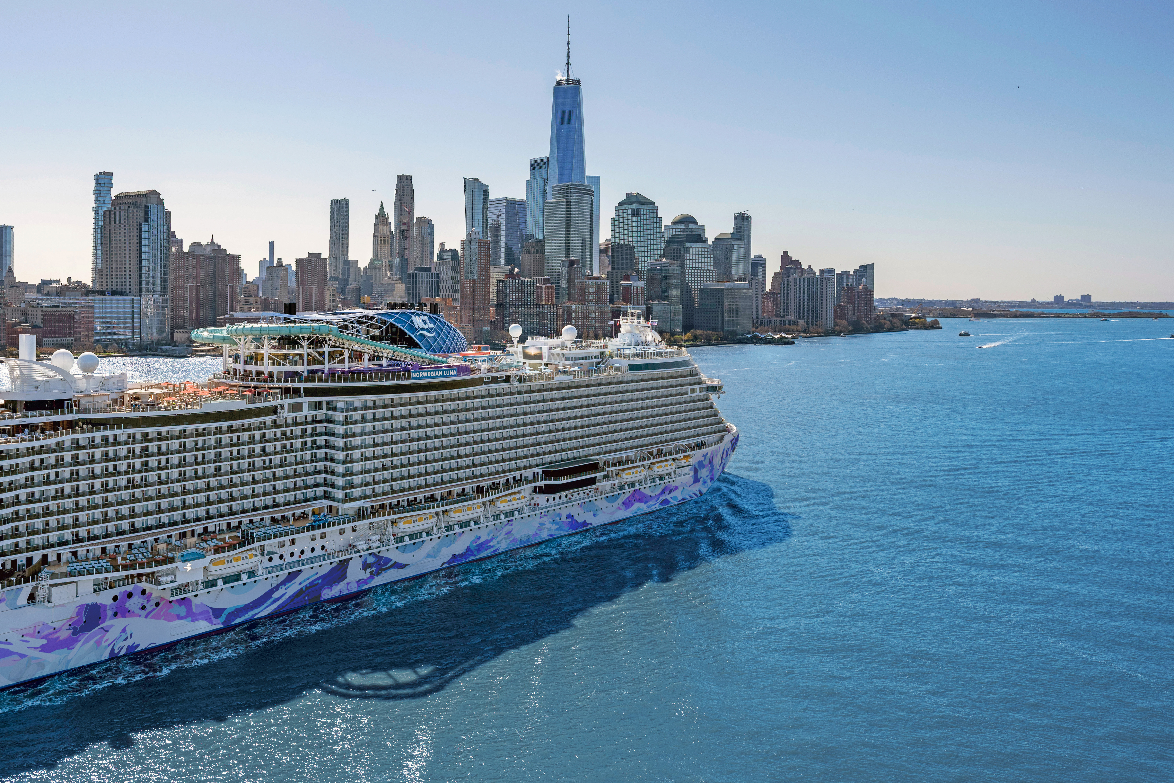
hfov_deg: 56.1
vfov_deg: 39.7
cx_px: 398
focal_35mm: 33
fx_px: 1076
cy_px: 294
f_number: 8
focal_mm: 24
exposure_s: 1/500
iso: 100
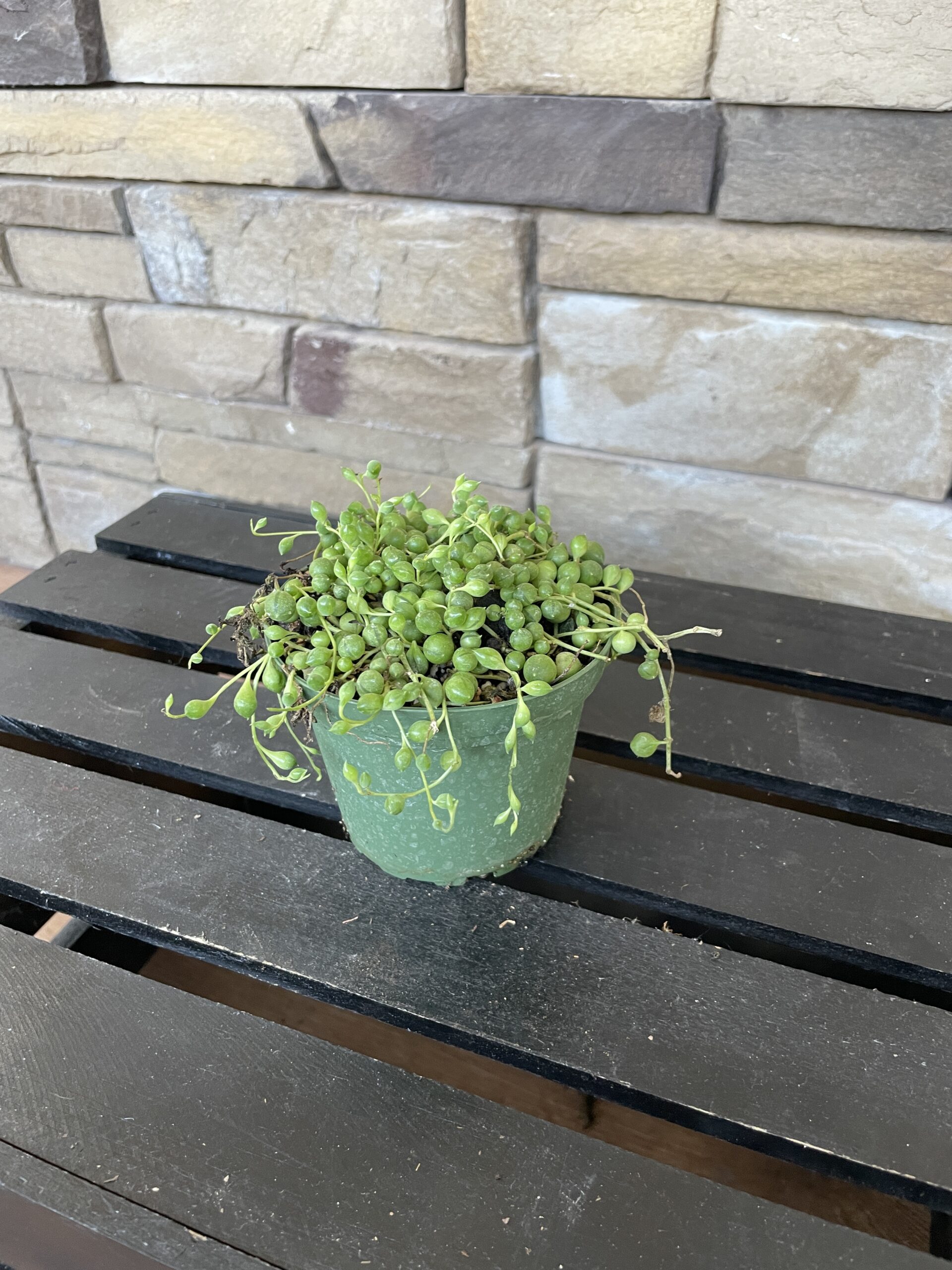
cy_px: 635
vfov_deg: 67.3
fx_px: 953
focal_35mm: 26
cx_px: 476
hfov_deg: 53.1
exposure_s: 1/99
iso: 125
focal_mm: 4.2
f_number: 1.6
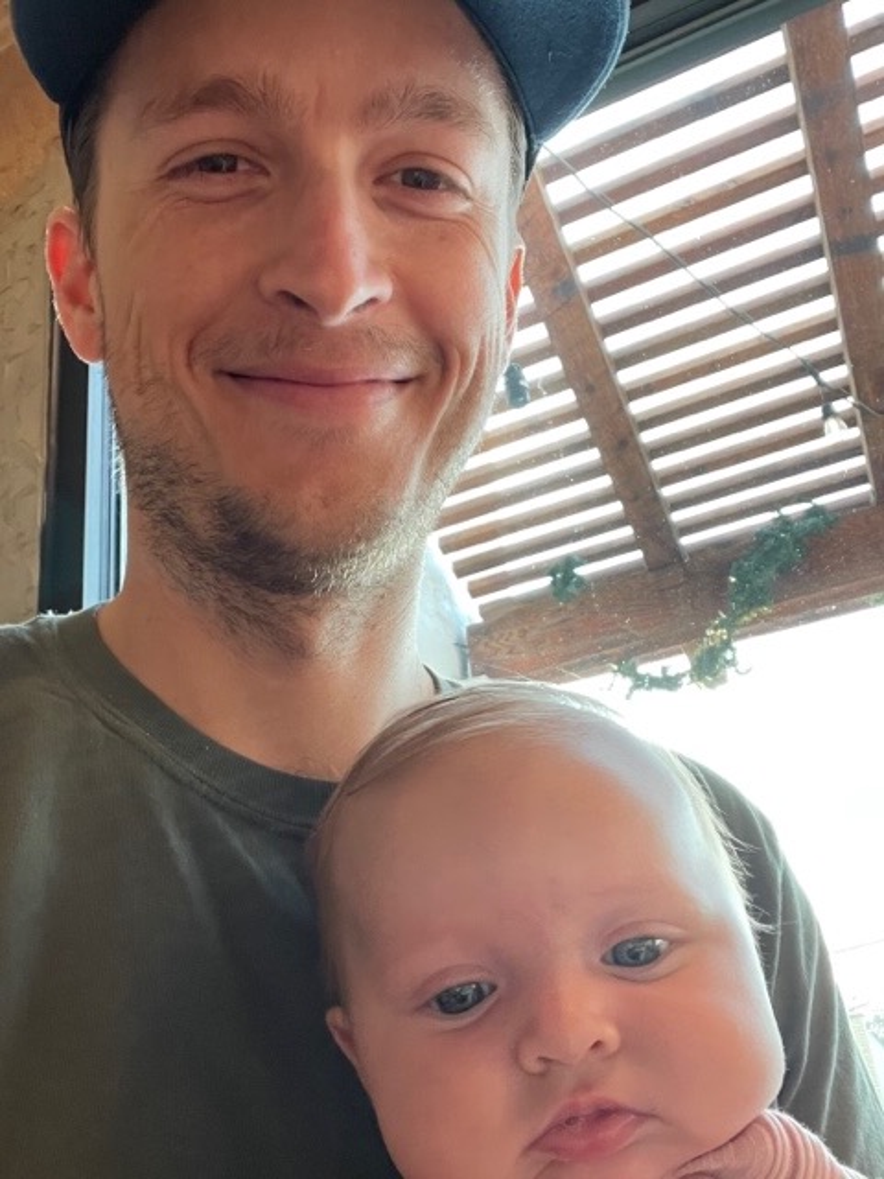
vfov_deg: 60.0
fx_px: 1021
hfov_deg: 46.8
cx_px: 442
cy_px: 590
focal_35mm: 30
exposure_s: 1/60
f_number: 2.2
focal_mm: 2.71
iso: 320
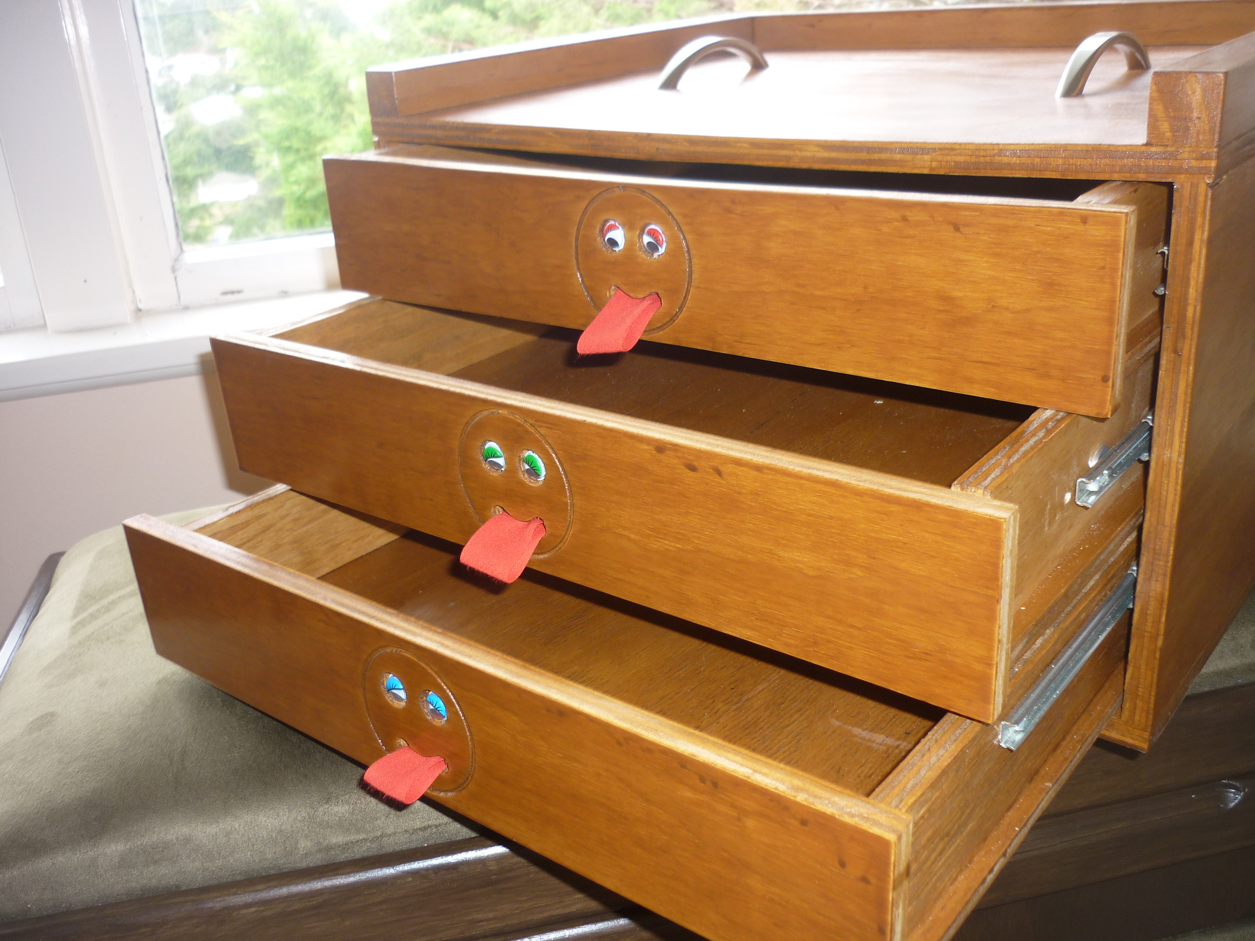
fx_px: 1196
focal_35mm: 33
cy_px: 470
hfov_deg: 55.4
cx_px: 628
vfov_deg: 42.9
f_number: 2.8
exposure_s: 1/30
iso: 100
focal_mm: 5.5
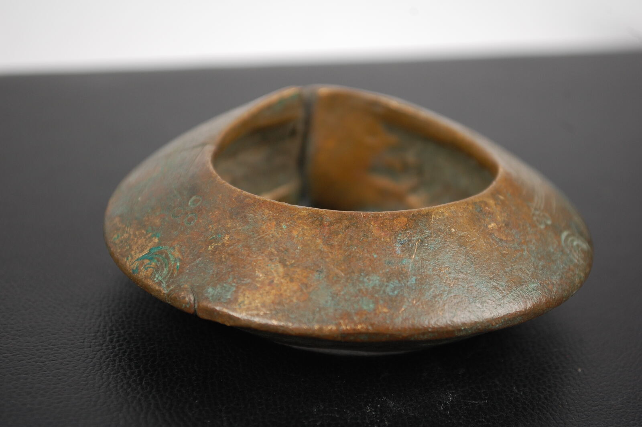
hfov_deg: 24.6
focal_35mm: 82
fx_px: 1470
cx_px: 321
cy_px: 214
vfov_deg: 16.5
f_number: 5.6
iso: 320
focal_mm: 55
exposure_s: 1/125
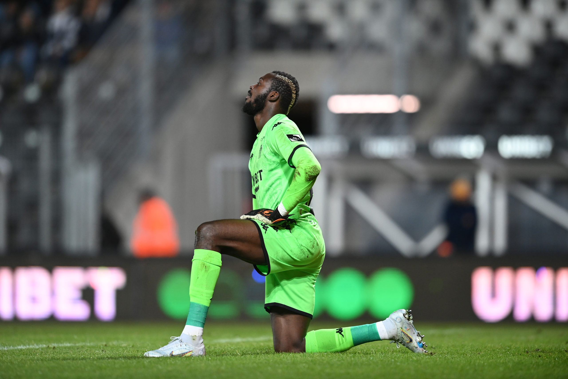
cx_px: 284
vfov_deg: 3.4
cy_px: 190
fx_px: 6311
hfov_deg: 5.2
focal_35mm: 400
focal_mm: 400
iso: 3200
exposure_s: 1/1600
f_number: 4
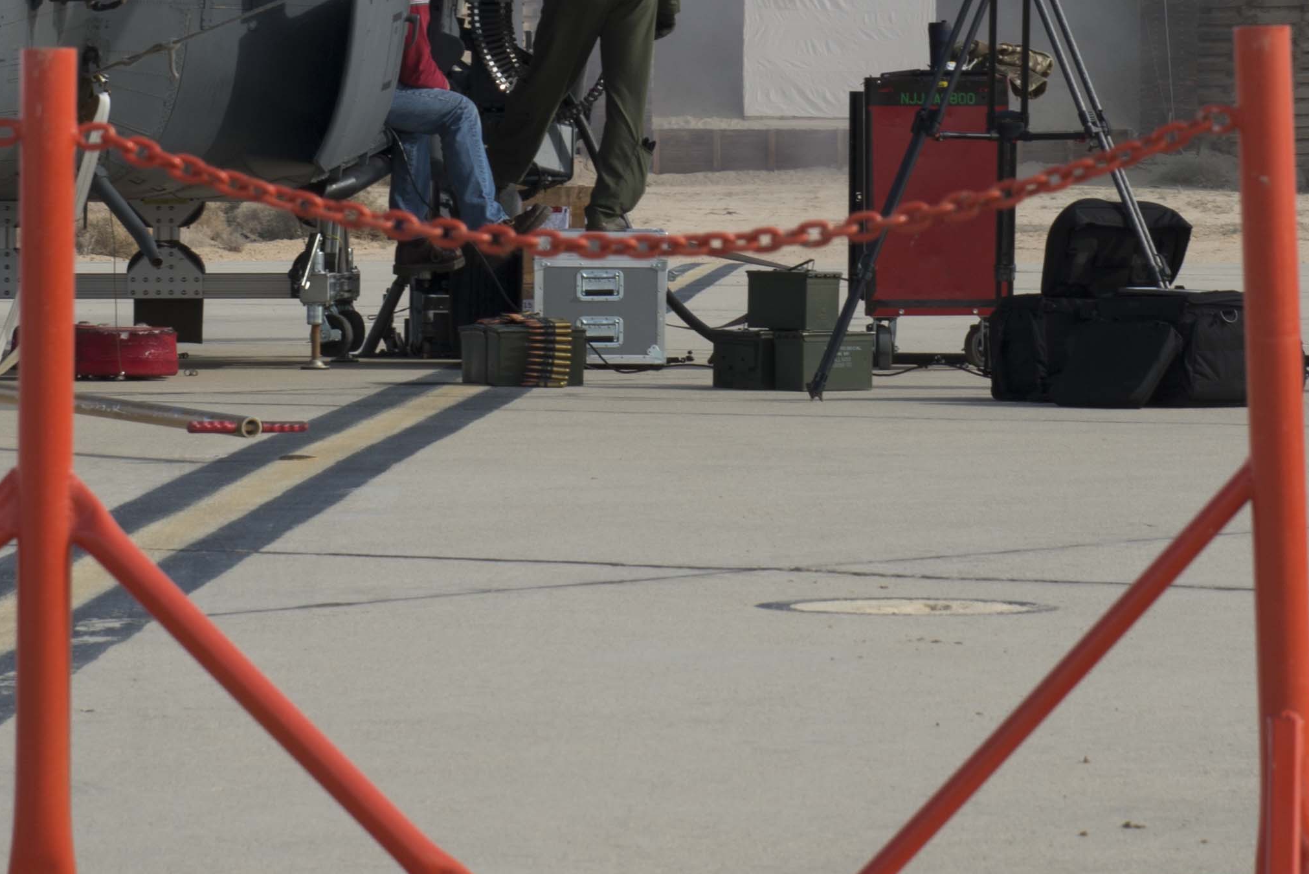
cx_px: 853
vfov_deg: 5.5
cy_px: -165
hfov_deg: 8.2
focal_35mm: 251
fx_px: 9130
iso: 100
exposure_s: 1/125
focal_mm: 70
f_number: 11
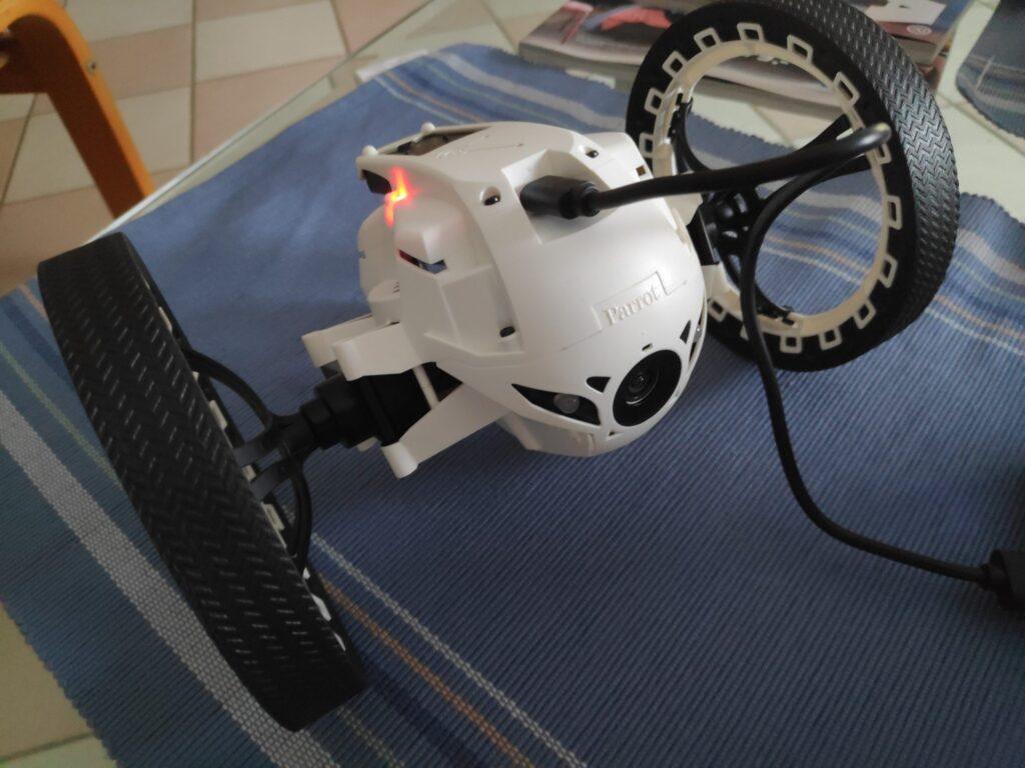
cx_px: 512
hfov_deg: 81.7
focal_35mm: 20
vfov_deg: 66.0
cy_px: 384
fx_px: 592
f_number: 1.9
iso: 1975
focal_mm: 3.94
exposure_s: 1/20
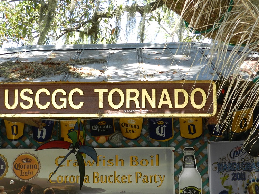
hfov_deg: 24.4
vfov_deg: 18.4
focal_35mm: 80
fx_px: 599
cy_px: 118
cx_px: 108
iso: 160
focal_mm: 10.7
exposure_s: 1/100
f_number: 4.6
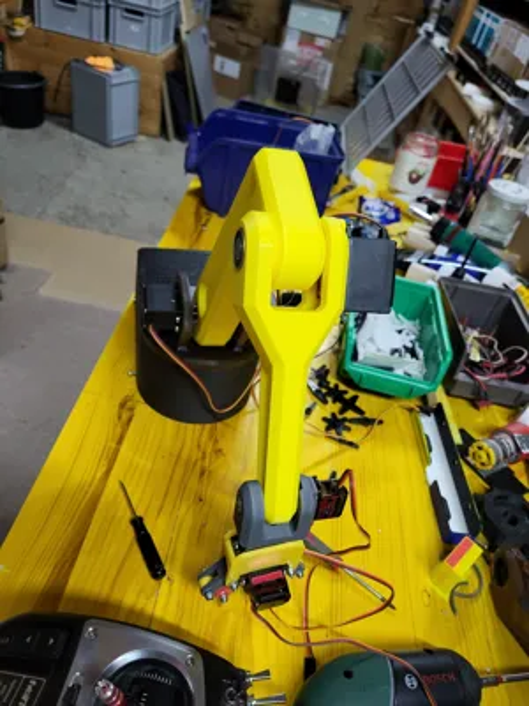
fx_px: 530
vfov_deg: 67.3
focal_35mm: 26
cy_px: 353
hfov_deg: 53.1
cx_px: 264
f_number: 1.8
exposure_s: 1/50
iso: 320
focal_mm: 5.4
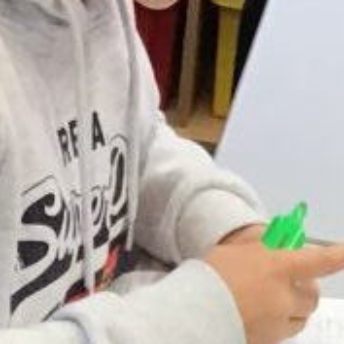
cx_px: 337
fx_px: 2192
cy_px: 847
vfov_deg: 8.2
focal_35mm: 195
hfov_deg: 8.9
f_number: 2.4
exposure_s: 1/33
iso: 40
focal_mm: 3.3
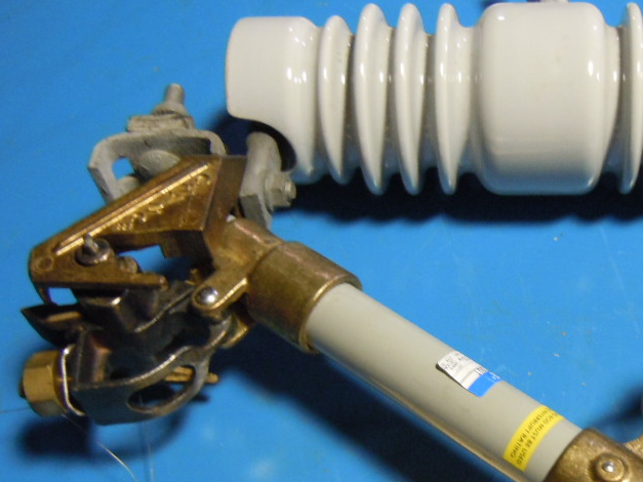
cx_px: 487
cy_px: 357
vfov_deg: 29.2
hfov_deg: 37.9
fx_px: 910
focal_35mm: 49
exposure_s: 1/25
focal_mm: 5.4
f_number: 3.5
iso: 400
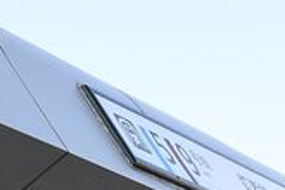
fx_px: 1385
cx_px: -408
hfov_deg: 10.2
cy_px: 193
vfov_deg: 7.8
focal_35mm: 175
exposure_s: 1/160
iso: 100
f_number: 4
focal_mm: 24
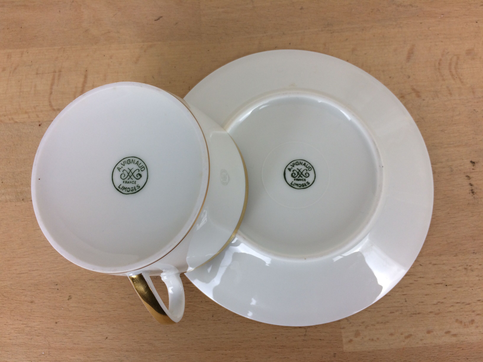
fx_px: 405
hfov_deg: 61.7
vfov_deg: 48.2
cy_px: 181
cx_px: 242
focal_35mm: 29
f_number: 2.2
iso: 32
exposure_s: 1/50
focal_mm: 4.15
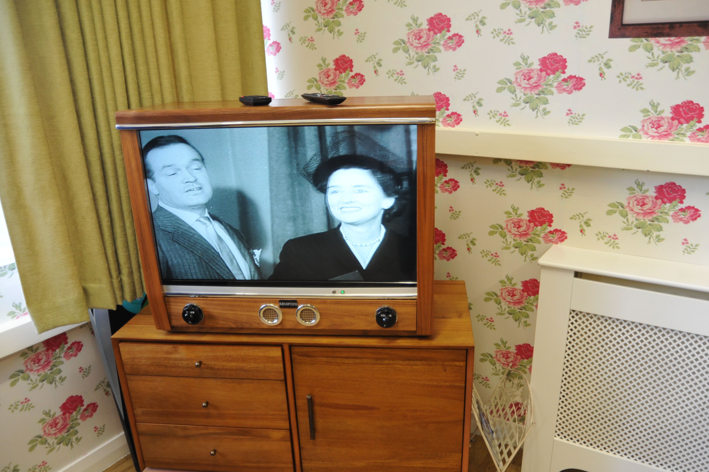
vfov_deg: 44.7
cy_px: 278
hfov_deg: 63.6
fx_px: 571
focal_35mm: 29
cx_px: 376
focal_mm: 24
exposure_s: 1/80
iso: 1400
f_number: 3.5
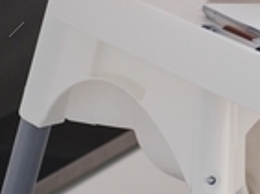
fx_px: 3401
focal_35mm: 454
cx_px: 431
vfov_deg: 3.2
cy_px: -132
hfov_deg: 4.3
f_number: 4
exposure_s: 1/160
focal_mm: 50
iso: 200
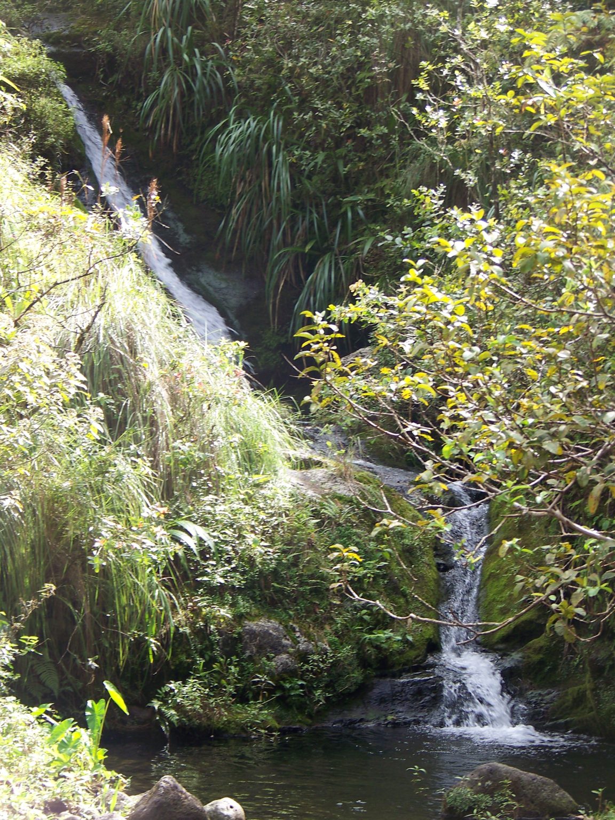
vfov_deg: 17.0
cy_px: 410
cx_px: 308
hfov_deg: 12.8
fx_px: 2748
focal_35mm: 116
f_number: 3.2
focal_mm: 19.3
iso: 64
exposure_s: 1/100
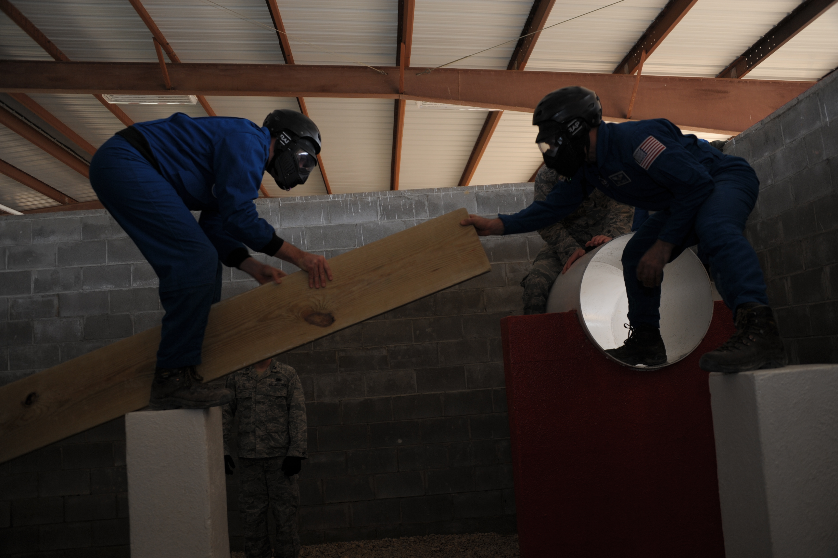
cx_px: 419
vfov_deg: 41.1
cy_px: 279
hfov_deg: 58.7
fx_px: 744
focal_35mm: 32
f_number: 3.5
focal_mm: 32
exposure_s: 1/80
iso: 400
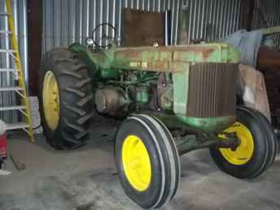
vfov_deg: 39.7
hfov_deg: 51.4
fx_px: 291
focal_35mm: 36
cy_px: 105
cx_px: 140
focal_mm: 6.5
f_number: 3.1
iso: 400
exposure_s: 1/30
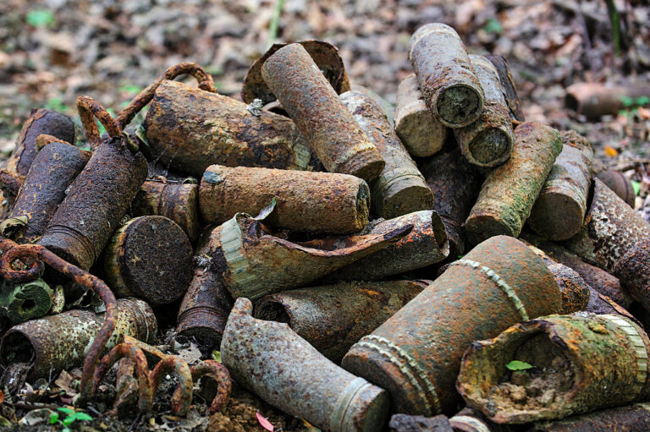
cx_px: 325
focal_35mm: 102
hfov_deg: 20.0
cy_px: 216
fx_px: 1840
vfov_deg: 13.4
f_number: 4.5
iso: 800
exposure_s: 1/60
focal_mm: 102
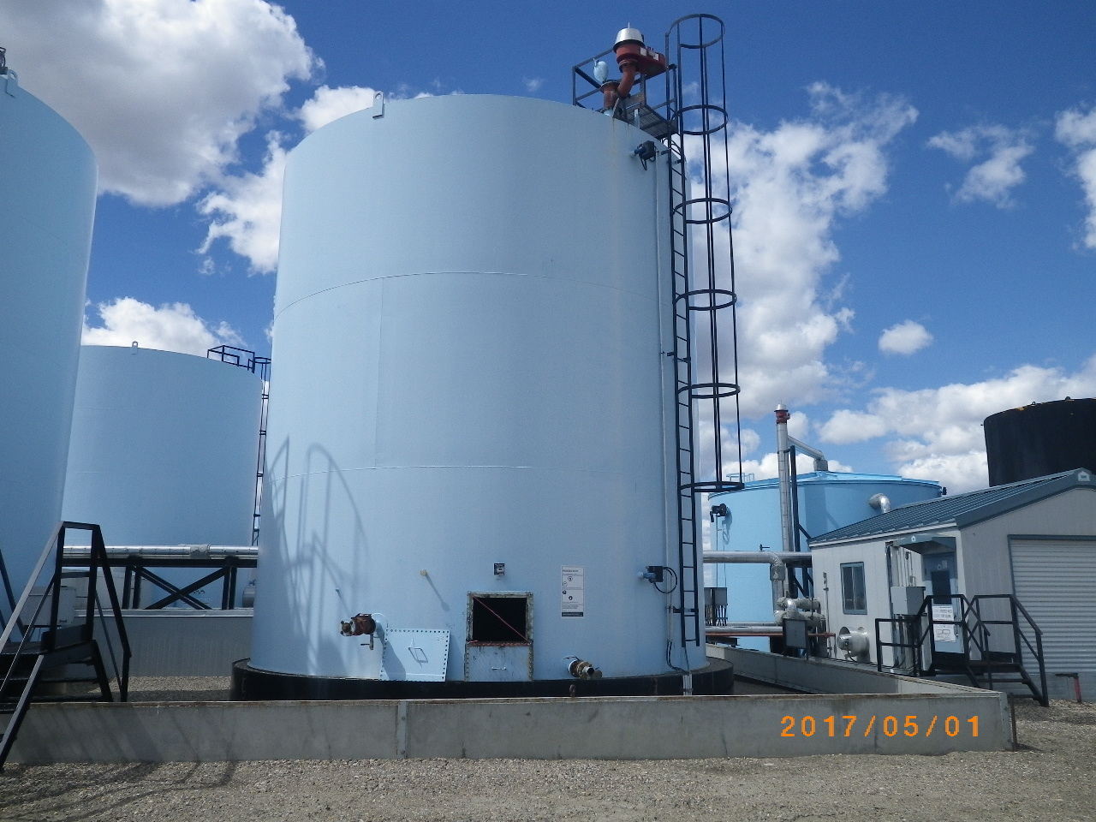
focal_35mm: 28
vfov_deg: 49.7
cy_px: 411
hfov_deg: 63.4
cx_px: 548
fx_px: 887
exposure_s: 1/1000
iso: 80
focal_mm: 5
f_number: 4.2
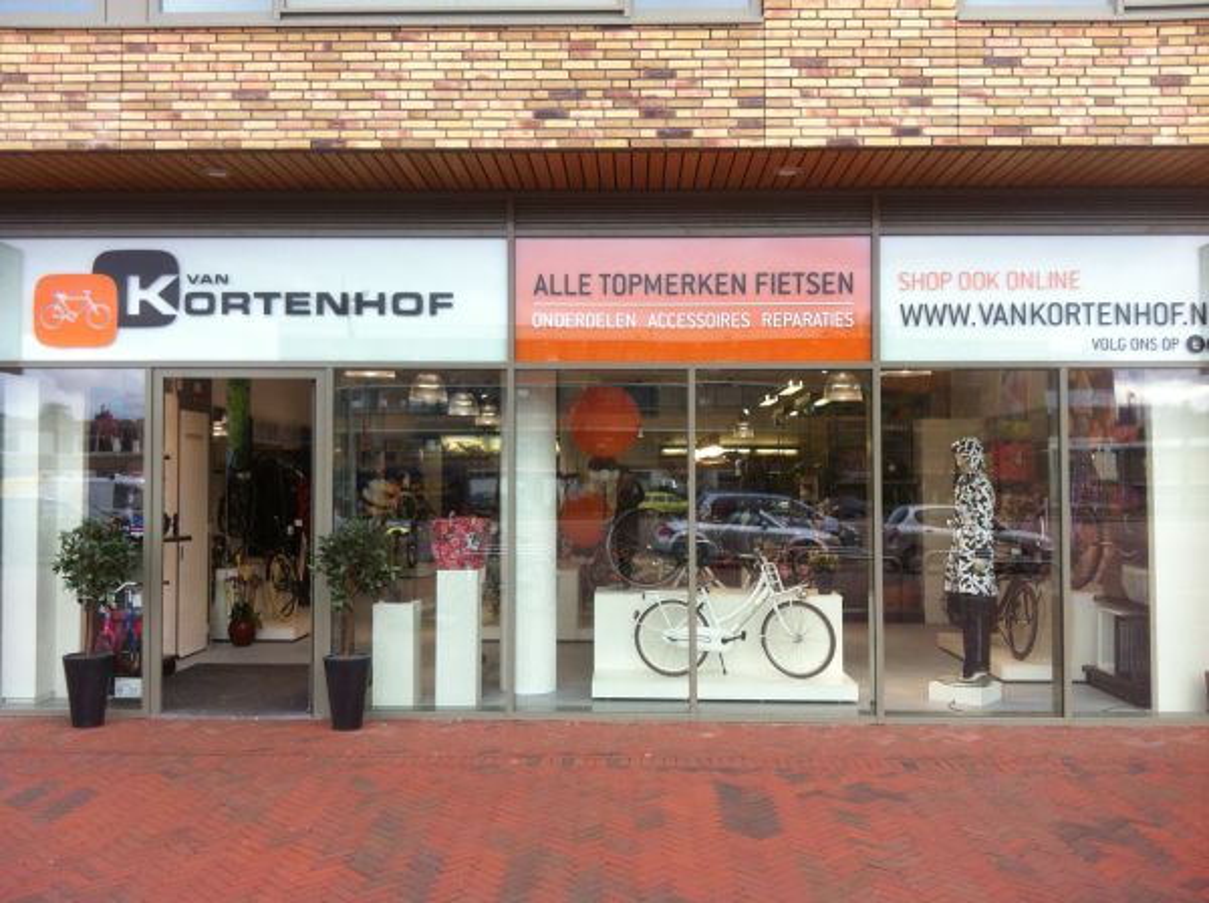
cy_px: 452
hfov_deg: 52.7
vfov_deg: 40.6
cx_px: 604
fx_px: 1220
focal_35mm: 35
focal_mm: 3.85
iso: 80
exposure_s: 1/101
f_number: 2.8
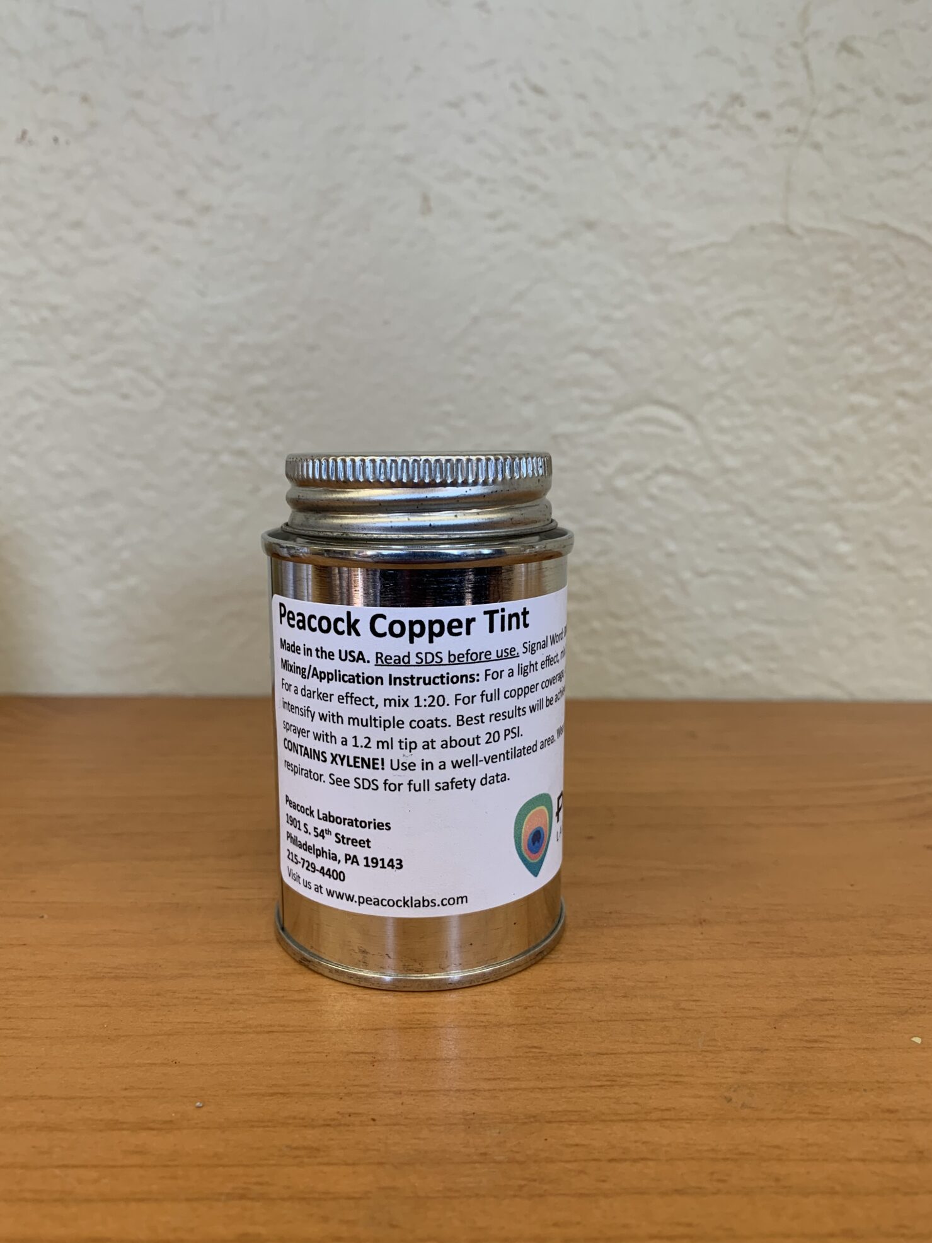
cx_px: 454
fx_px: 969
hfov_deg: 51.3
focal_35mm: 27
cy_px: 635
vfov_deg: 65.3
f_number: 1.8
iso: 64
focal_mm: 4.25
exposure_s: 1/120
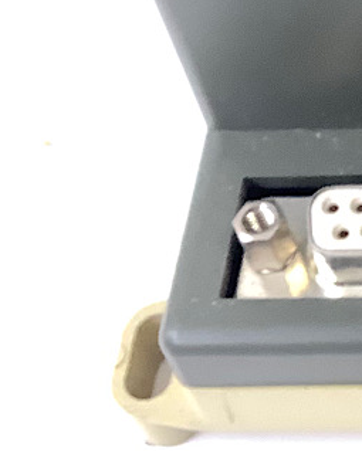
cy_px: -47
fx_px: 1511
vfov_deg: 16.5
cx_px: 647
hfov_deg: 12.5
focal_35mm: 113
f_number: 2.4
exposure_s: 1/50
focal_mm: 3.3
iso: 200
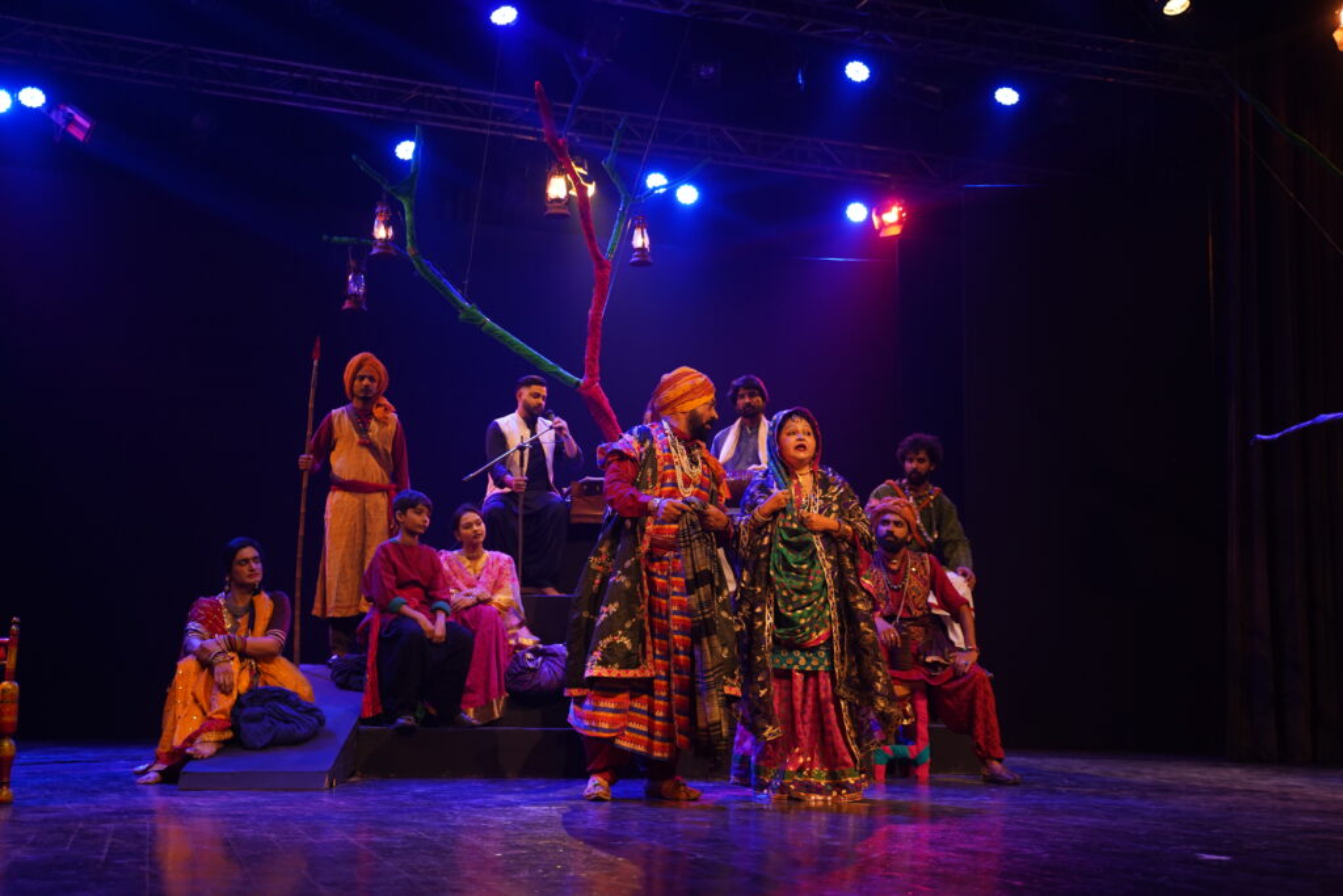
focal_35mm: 47
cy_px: 448
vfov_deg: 28.7
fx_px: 1753
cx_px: 672
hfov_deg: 41.9
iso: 2000
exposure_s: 1/125
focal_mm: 47
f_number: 2.8
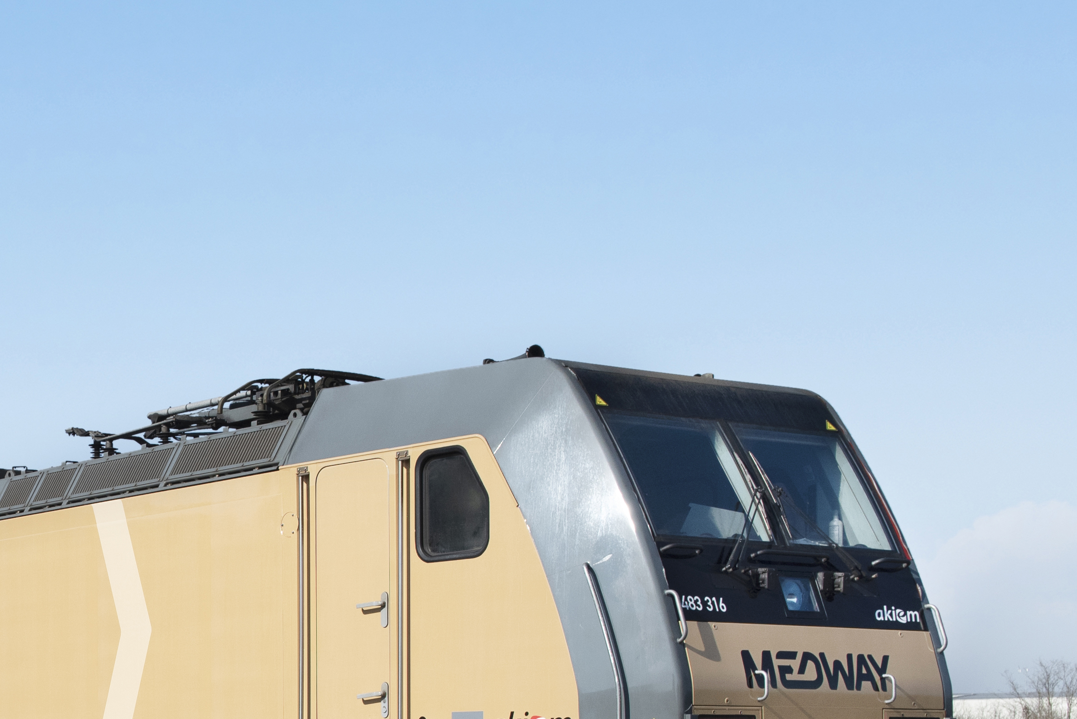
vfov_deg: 16.9
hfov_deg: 24.2
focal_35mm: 79
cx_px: -75
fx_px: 2364
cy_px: 719
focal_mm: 31
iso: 400
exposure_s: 1/1600
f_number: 7.1
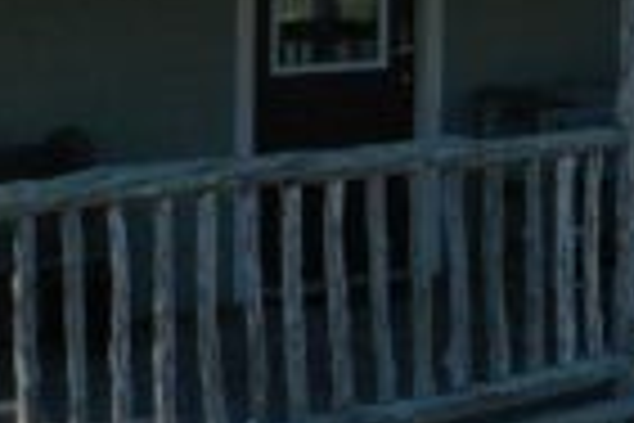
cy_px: -108
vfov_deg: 8.9
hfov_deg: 11.6
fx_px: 2677
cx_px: 1421
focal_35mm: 152
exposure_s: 1/60
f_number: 4.5
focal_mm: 10.26
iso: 100
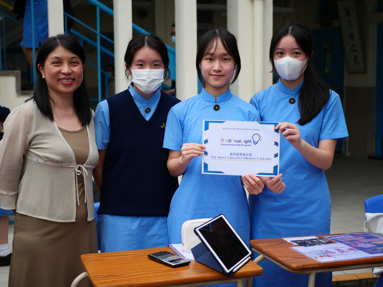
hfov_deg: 38.2
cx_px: 192
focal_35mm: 50
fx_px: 553
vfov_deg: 29.1
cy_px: 144
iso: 200
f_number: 1.7
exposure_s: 1/2500
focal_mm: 25
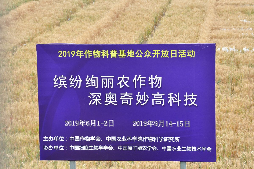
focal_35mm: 147
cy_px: 84
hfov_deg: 14.0
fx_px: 1036
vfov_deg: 9.3
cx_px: 127
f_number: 7.1
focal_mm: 98
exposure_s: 1/320
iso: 800
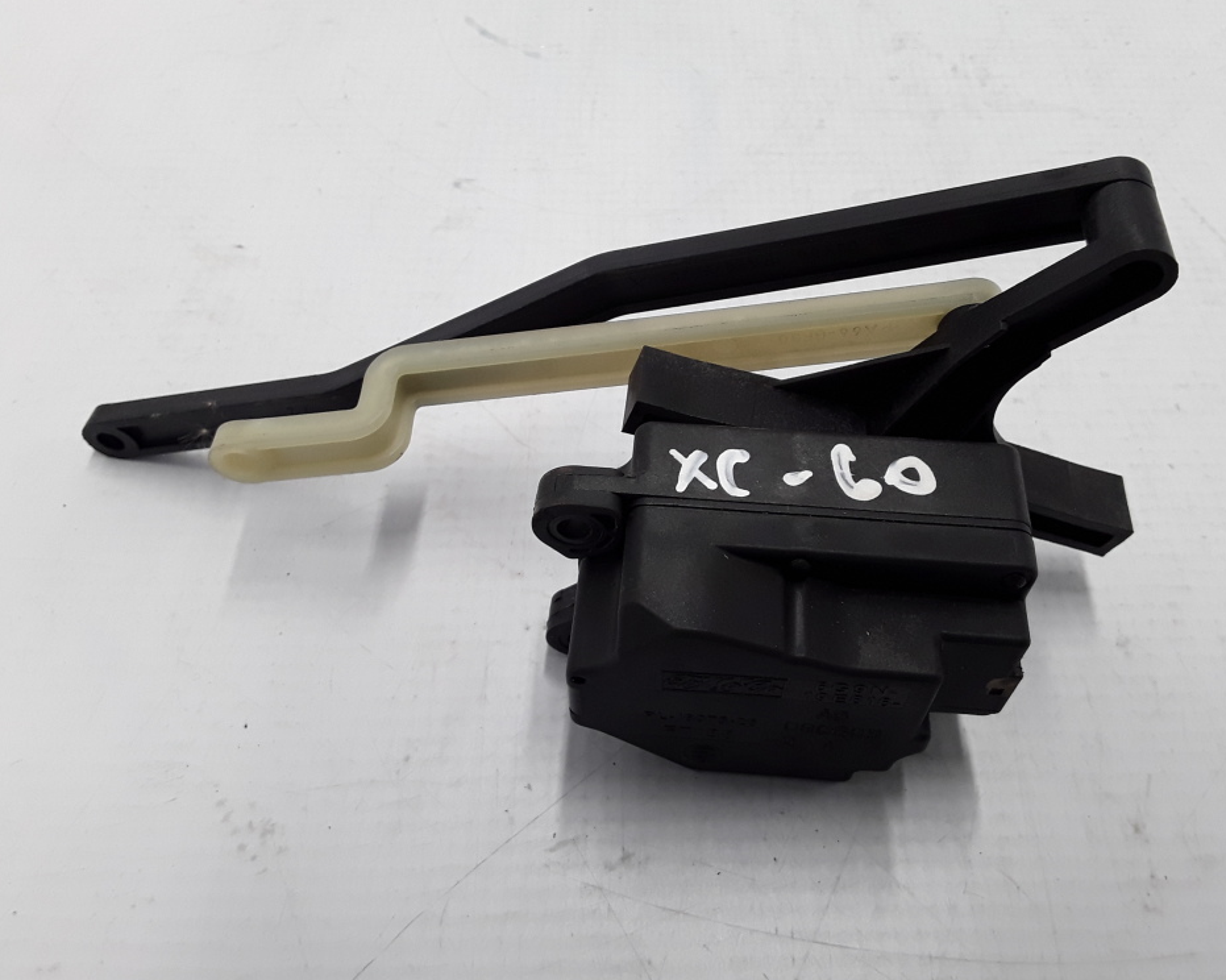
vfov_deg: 49.9
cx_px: 665
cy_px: 497
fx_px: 1052
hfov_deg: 60.4
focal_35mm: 29
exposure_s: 1/33
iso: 50
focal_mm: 2.91
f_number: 1.9
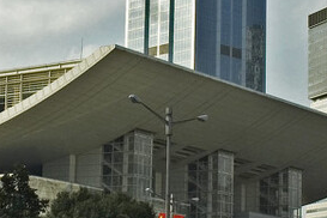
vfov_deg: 10.4
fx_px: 1199
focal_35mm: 132
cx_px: 117
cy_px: 72
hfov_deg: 15.5
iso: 200
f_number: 9
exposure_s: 1/400
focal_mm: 20
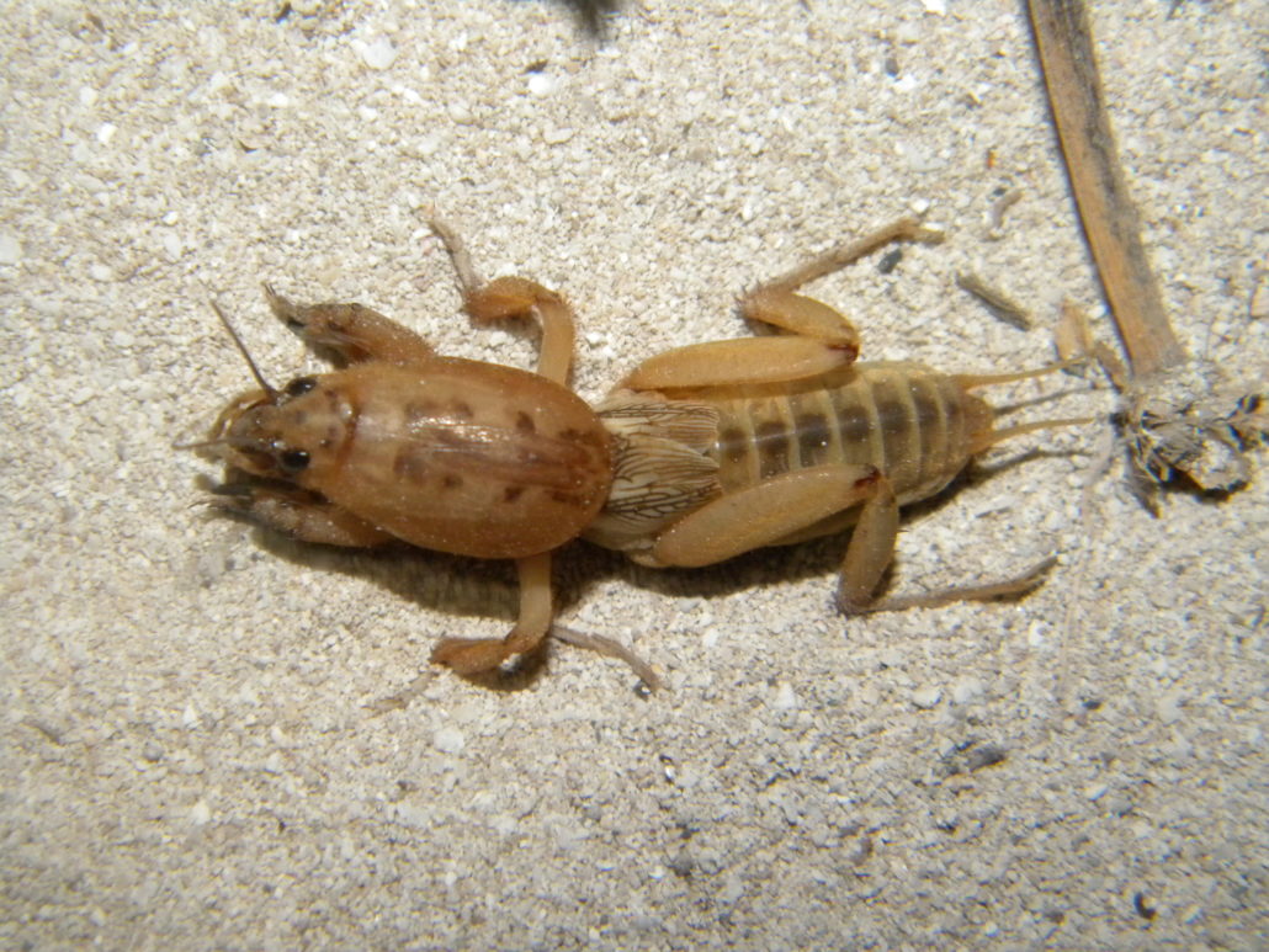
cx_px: 634
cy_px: 476
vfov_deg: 17.8
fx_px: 3043
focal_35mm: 83
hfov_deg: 23.6
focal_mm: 15.1
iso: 400
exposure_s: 1/30
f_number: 9
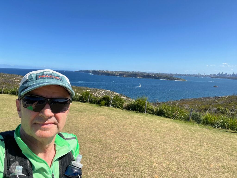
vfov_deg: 58.9
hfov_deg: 73.9
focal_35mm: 23
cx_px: 118
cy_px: 89
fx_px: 157
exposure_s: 1/794
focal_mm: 2.71
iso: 32
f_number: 2.2
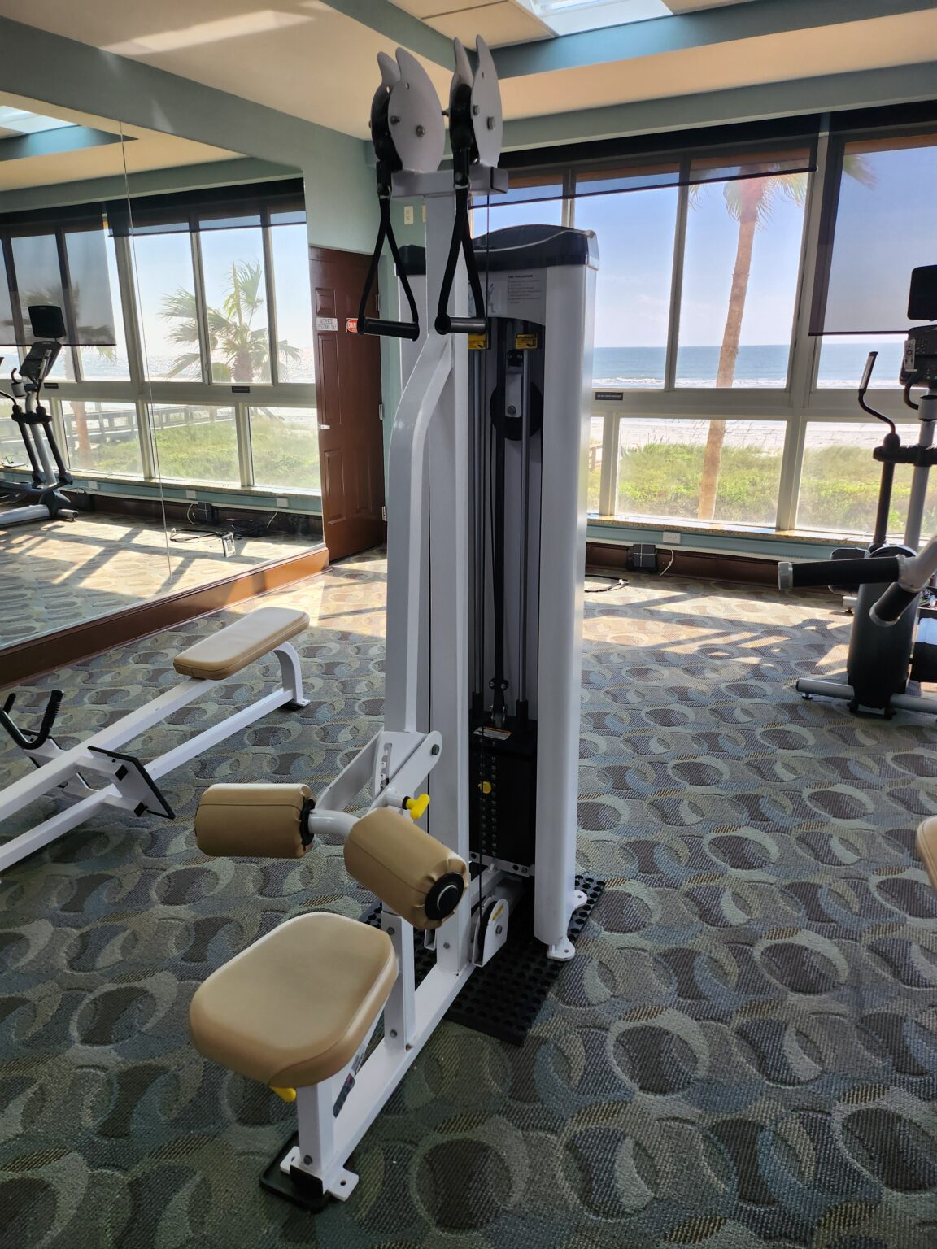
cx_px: 468
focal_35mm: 24
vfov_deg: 71.6
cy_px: 624
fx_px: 866
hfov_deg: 56.8
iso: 125
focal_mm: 5
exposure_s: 1/180
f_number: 1.8
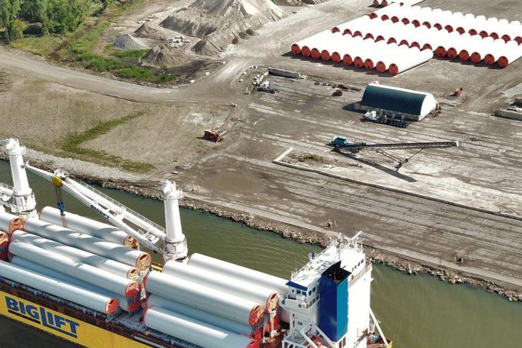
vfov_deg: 22.5
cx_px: 369
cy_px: 255
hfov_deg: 32.9
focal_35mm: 60
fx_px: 870
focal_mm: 4.73
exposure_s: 1/651
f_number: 2.2
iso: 100
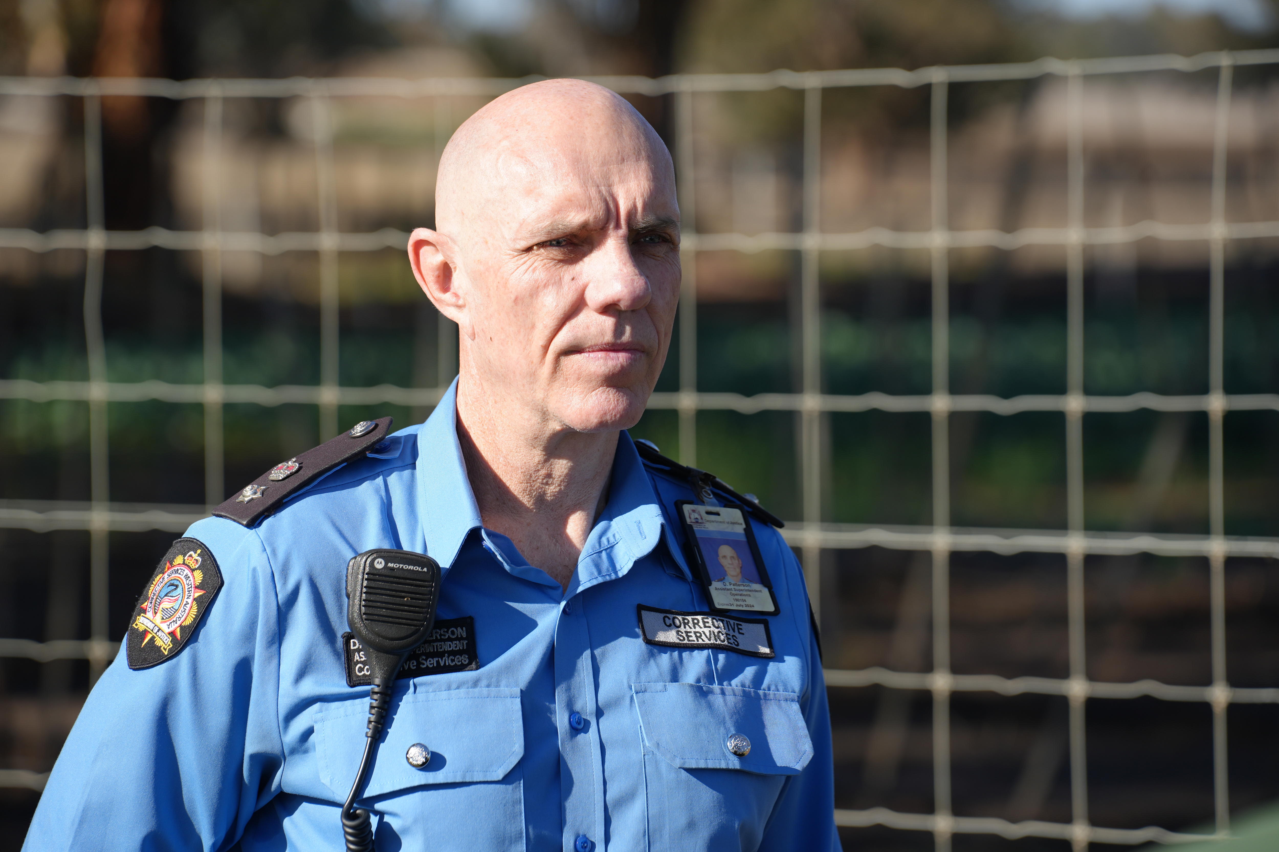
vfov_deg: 9.1
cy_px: 426
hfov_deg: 13.7
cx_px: 640
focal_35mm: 150
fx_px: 5329
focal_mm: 150
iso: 100
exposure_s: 1/500
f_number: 4.5
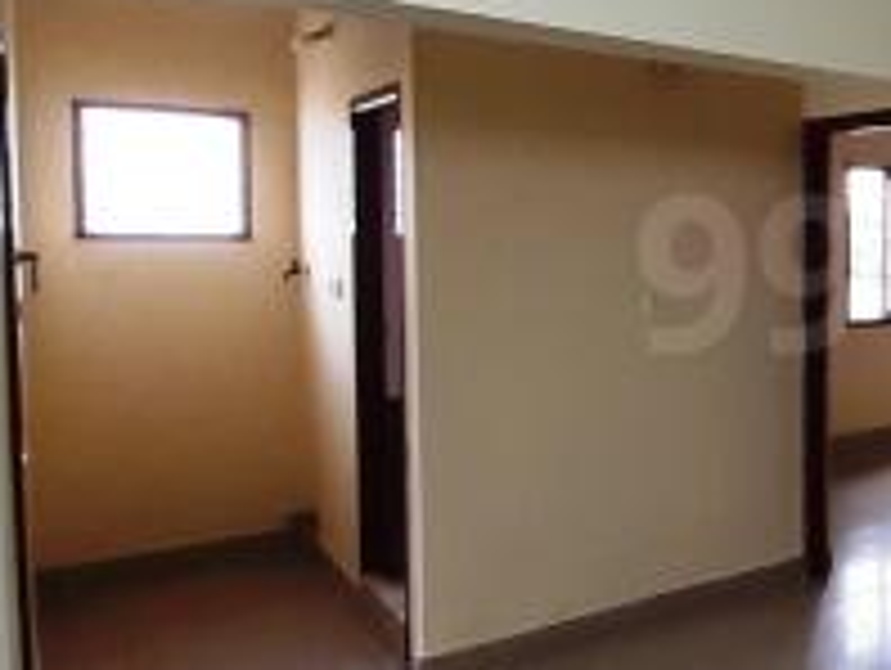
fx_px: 902
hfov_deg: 40.1
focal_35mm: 35
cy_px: 274
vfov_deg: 40.6
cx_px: 1028
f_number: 2.2
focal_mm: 1.13
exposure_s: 1/50
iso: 100
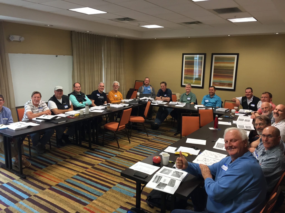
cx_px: 142
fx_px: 239
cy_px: 106
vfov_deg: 48.2
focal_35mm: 29
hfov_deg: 61.7
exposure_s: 1/30
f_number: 2.2
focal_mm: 4.15
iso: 64
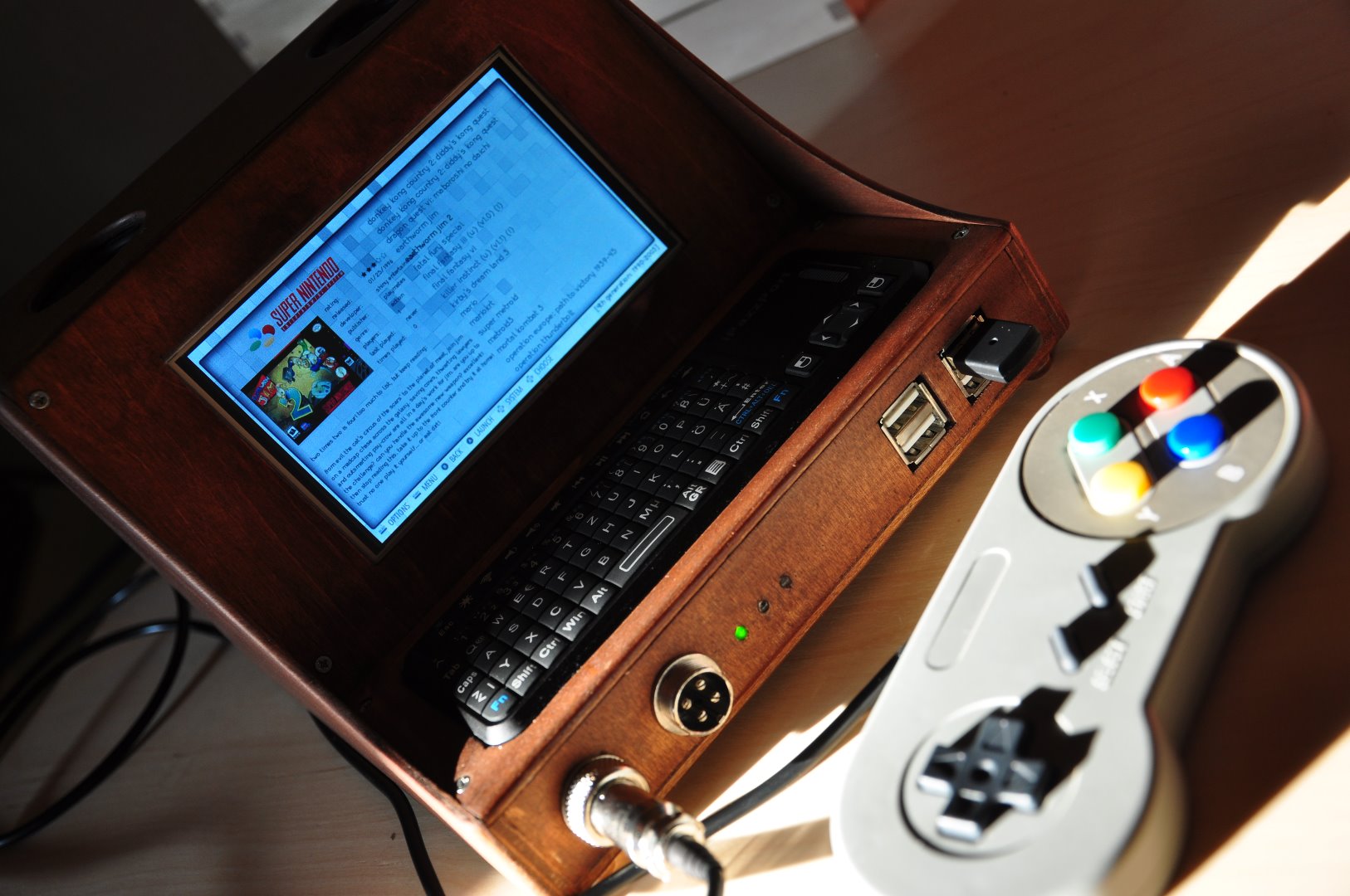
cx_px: 675
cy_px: 448
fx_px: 1798
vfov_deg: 28.0
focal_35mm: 48
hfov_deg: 41.2
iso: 200
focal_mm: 32
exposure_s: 1/40
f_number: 4.2
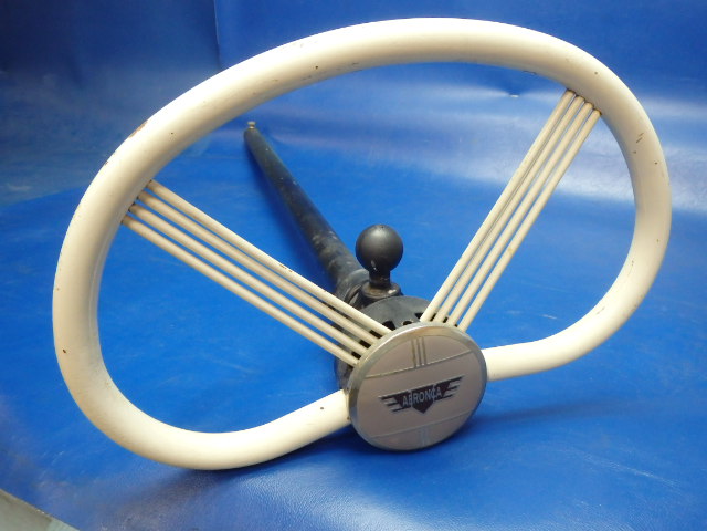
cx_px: 354
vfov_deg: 49.7
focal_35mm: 28
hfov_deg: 63.4
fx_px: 572
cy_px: 266
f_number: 3.9
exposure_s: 1/30
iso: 640
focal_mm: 5
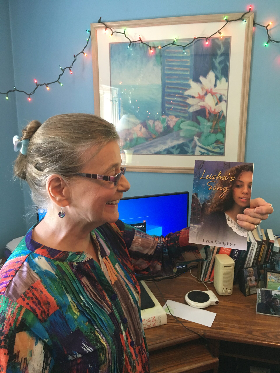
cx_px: 140
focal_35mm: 29
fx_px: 313
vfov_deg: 61.7
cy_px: 186
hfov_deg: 48.2
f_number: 2.2
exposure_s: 1/15
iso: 80
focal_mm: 4.15
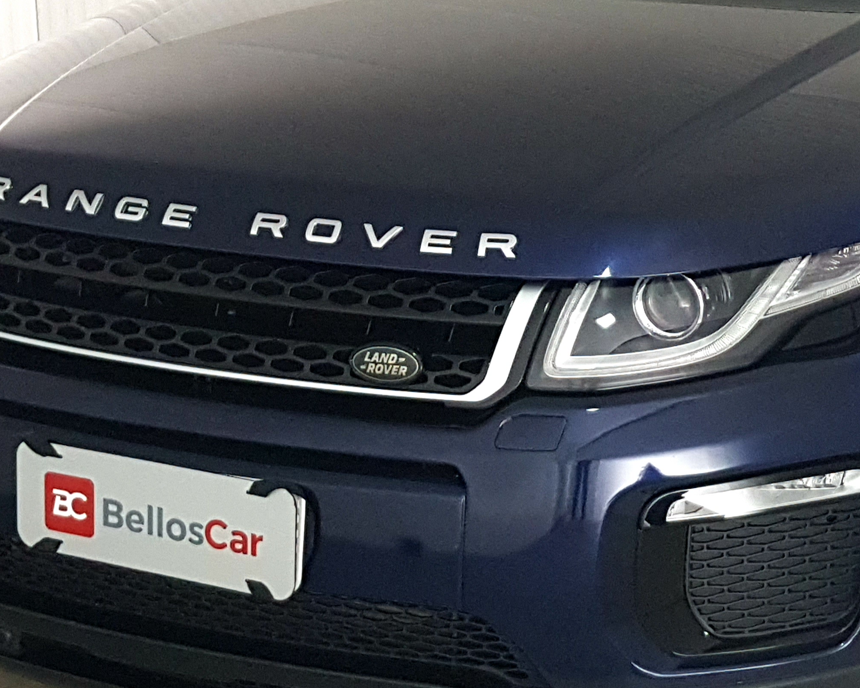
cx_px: 602
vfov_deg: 29.6
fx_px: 1298
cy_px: 256
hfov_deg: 36.1
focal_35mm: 51
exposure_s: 1/90
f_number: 1.7
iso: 250
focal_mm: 4.2
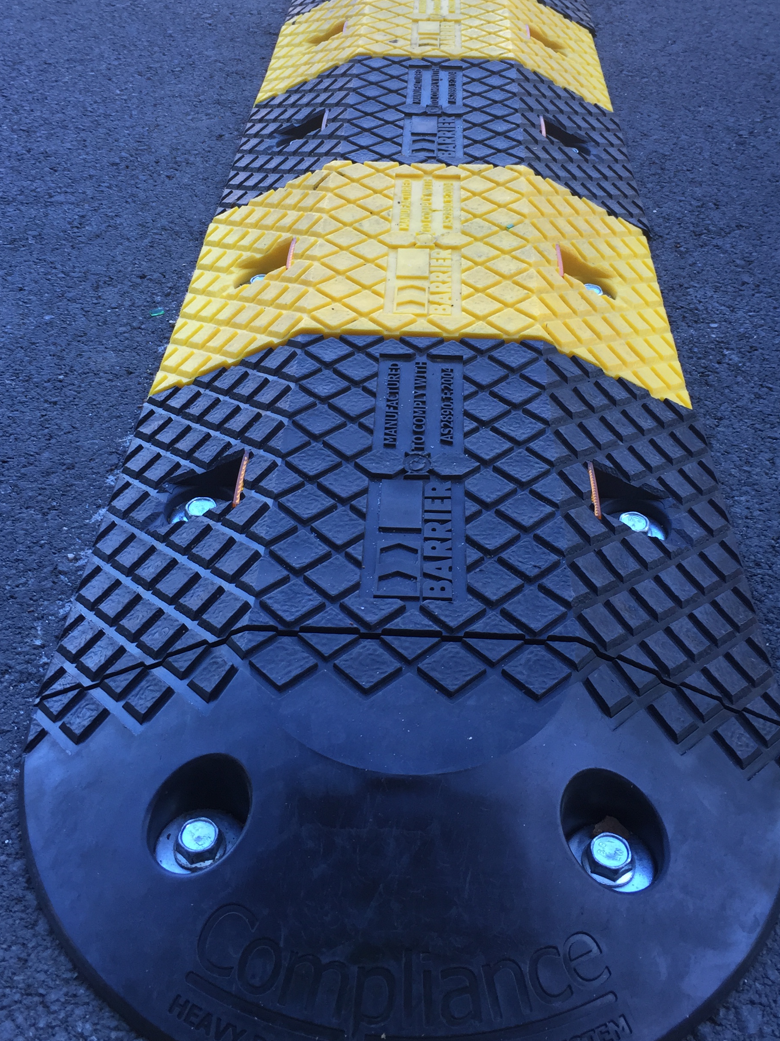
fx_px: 1172
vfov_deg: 47.7
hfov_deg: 36.8
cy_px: 432
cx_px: 382
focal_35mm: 39
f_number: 2.2
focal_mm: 4.15
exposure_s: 1/120
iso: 40
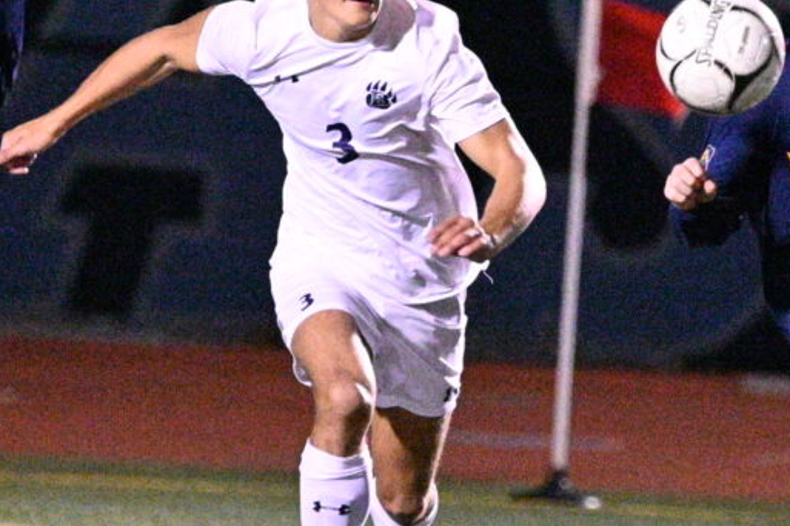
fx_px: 25607
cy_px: 332
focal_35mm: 1167
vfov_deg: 1.2
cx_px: 762
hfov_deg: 1.8
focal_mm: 390
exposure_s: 1/1000
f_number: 6.3
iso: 51200
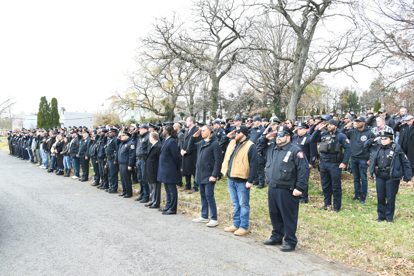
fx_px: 310
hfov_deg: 67.4
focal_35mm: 27
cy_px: 138
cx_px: 207
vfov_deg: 47.9
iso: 400
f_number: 6.3
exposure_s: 1/160
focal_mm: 18
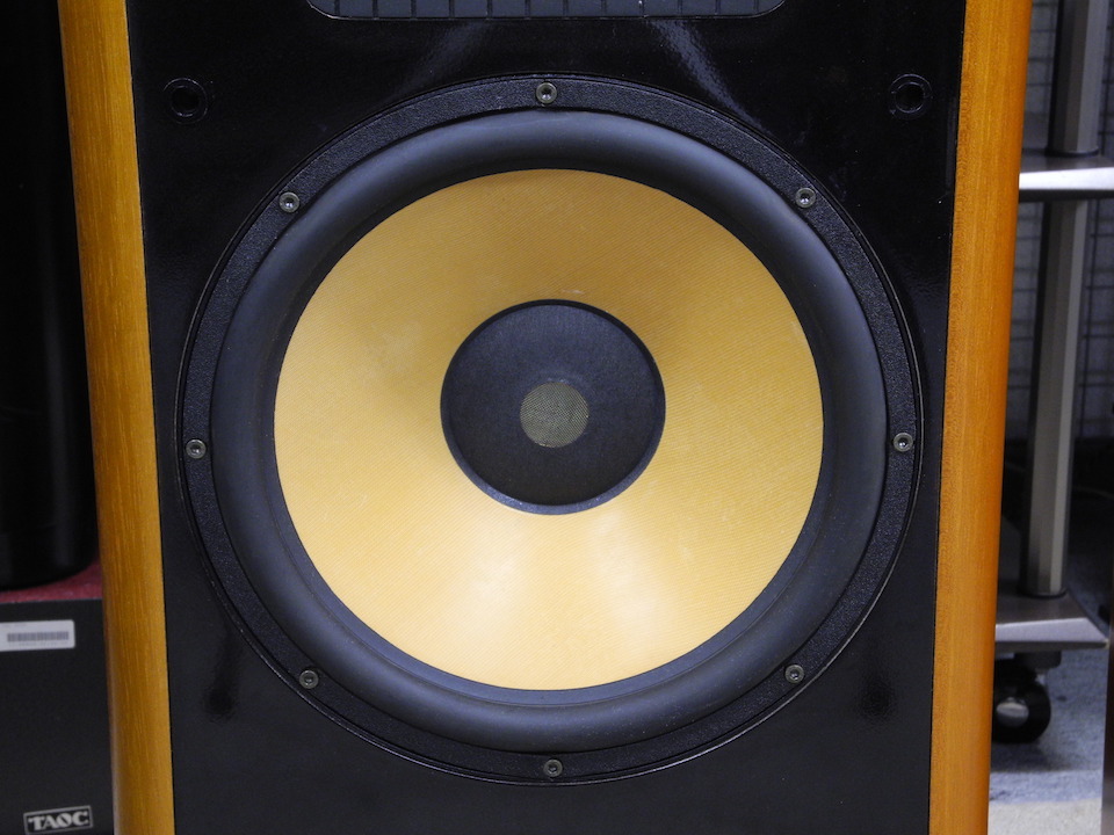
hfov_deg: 25.7
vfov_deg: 19.4
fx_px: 2446
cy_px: 418
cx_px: 557
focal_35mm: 76
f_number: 4
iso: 400
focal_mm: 16.3
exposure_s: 1/11.8
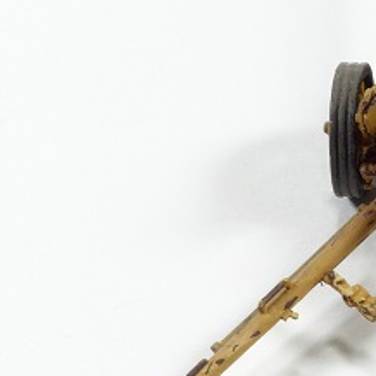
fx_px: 2876
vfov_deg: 7.5
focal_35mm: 234
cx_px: 479
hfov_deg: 7.4
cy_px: 138
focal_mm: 13
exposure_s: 1/15
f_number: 8
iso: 100
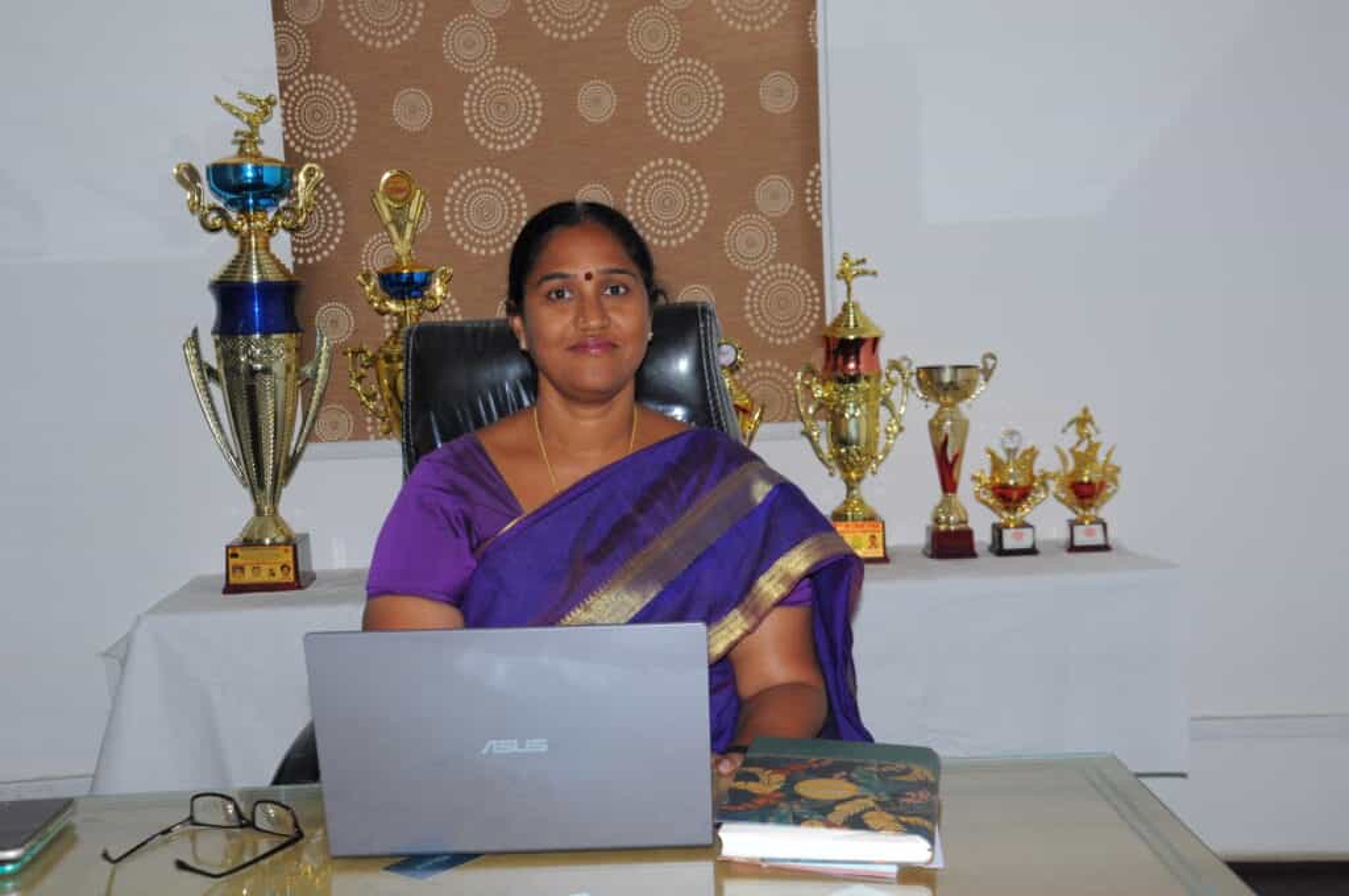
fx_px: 1796
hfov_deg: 41.2
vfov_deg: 28.0
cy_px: 448
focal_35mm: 48
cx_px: 674
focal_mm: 32
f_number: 9
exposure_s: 1/60
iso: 200
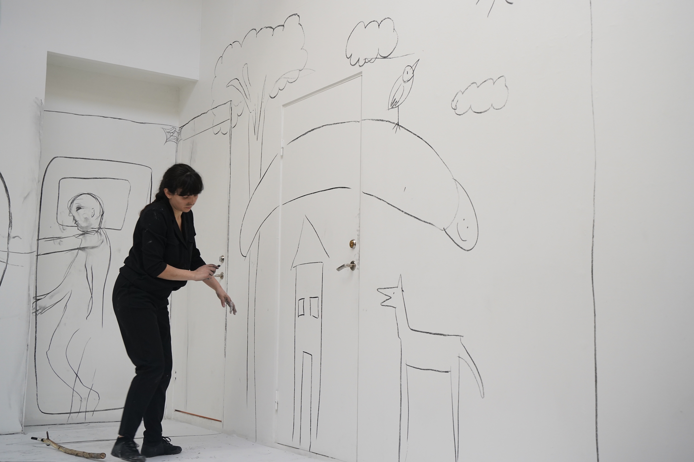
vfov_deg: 31.9
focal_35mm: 42
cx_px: 347
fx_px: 810
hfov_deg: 46.4
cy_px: 231
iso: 1600
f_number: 4
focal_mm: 42
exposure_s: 1/160
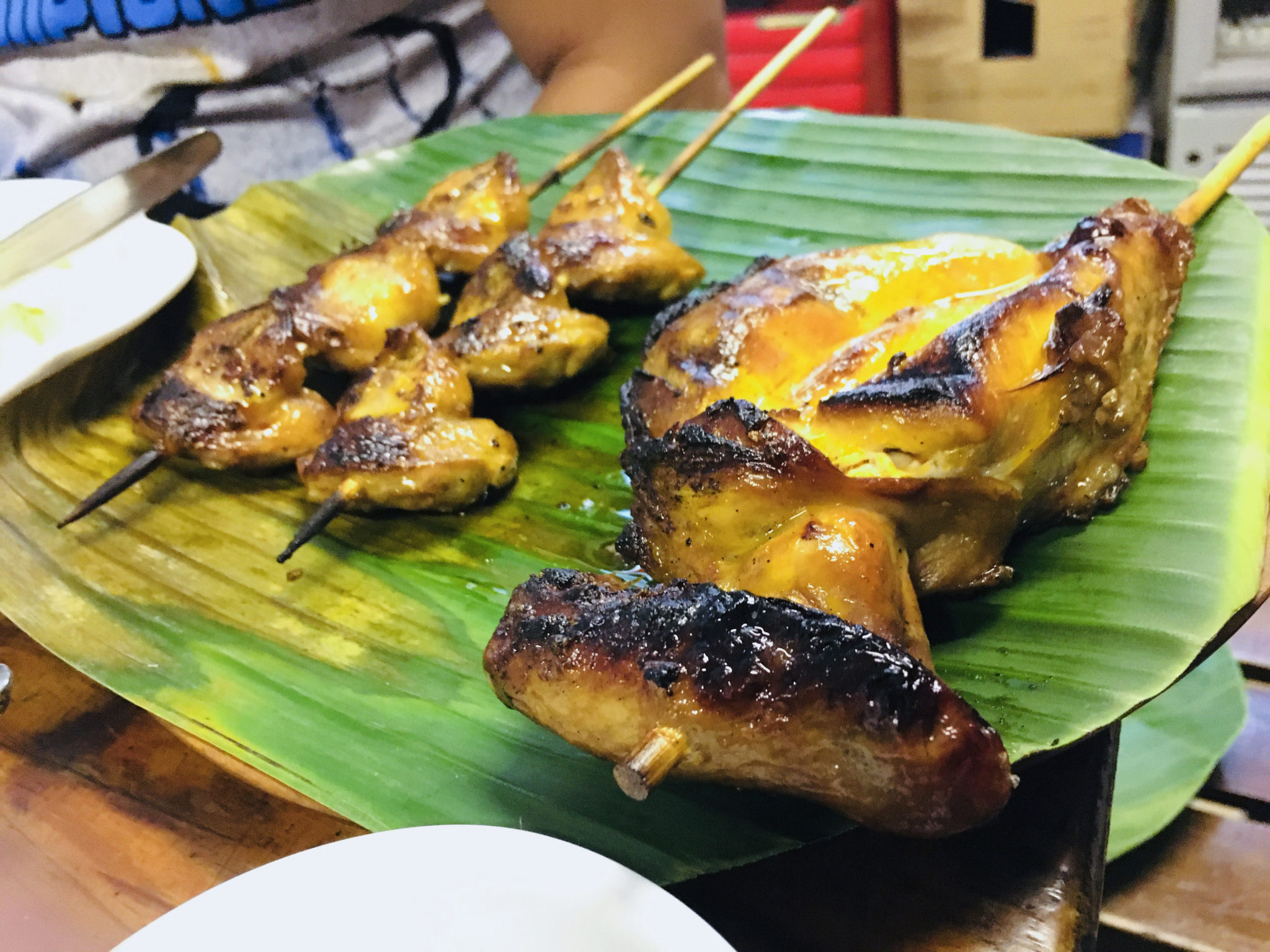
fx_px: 1064
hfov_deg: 61.7
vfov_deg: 48.2
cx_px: 635
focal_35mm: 29
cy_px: 476
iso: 800
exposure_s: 1/15
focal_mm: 4.15
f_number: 2.2
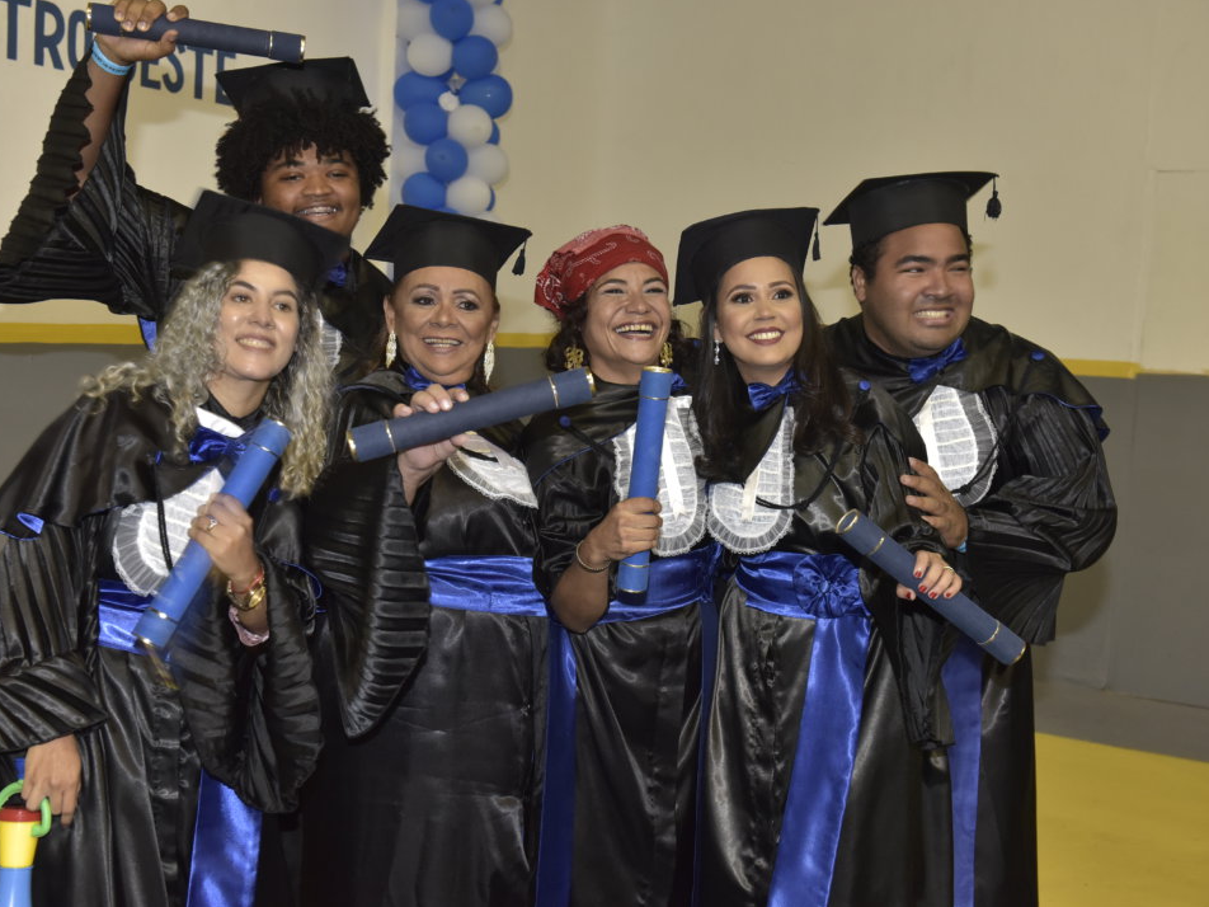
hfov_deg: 39.6
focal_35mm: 48
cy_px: 455
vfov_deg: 30.3
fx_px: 1676
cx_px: 546
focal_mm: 44
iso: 2500
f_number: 5.6
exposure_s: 1/30
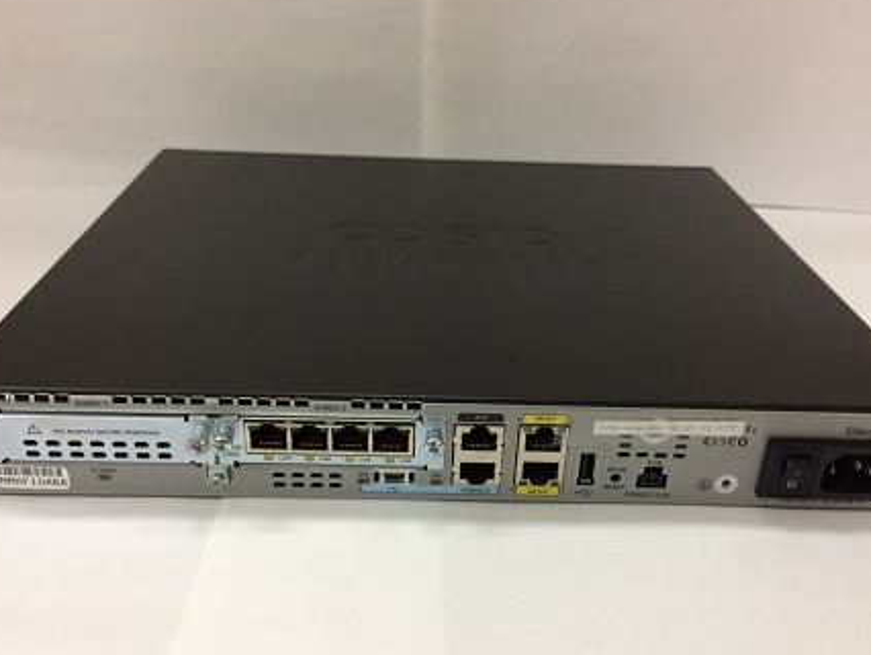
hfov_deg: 53.9
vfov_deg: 41.8
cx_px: 448
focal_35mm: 34
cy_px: 353
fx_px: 856
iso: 100
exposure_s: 1/33
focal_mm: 4.15
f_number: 2.2
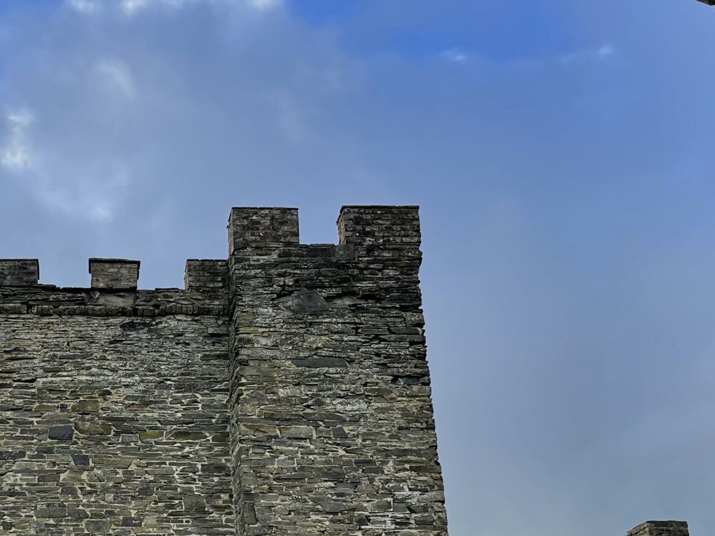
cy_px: 381
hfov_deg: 32.9
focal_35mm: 56
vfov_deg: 25.9
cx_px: 97
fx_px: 1156
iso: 32
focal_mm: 5.1
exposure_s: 1/3086
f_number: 1.6
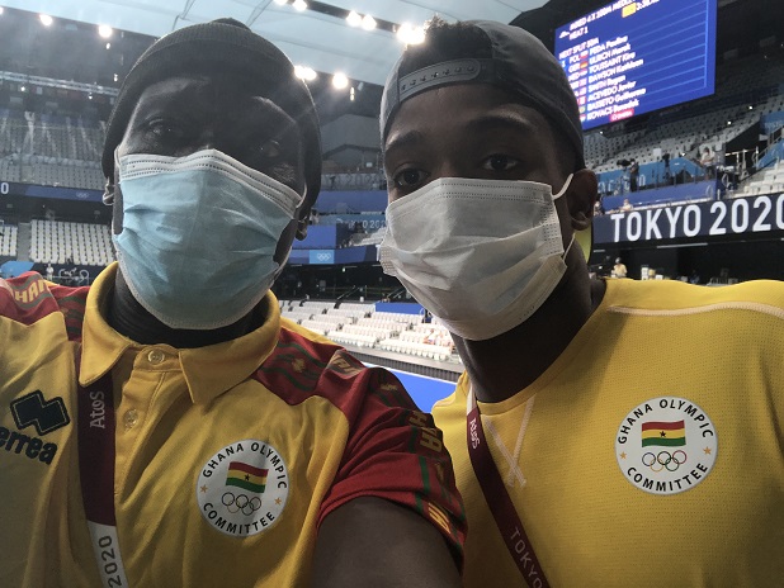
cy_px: 294
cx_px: 392
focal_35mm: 32
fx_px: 725
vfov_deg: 44.2
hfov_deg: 56.8
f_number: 2.2
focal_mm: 2.87
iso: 64
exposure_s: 1/60
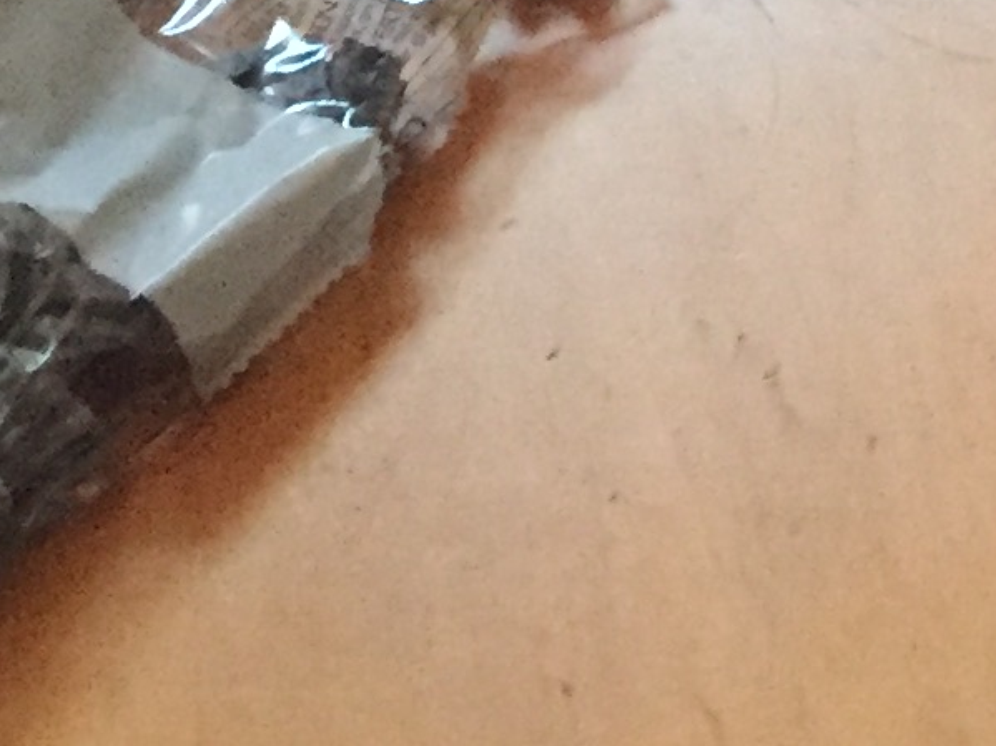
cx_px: 1862
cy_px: -676
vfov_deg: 8.9
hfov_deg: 11.5
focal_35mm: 158
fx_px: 4545
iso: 320
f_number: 2.2
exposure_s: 1/15
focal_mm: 4.15
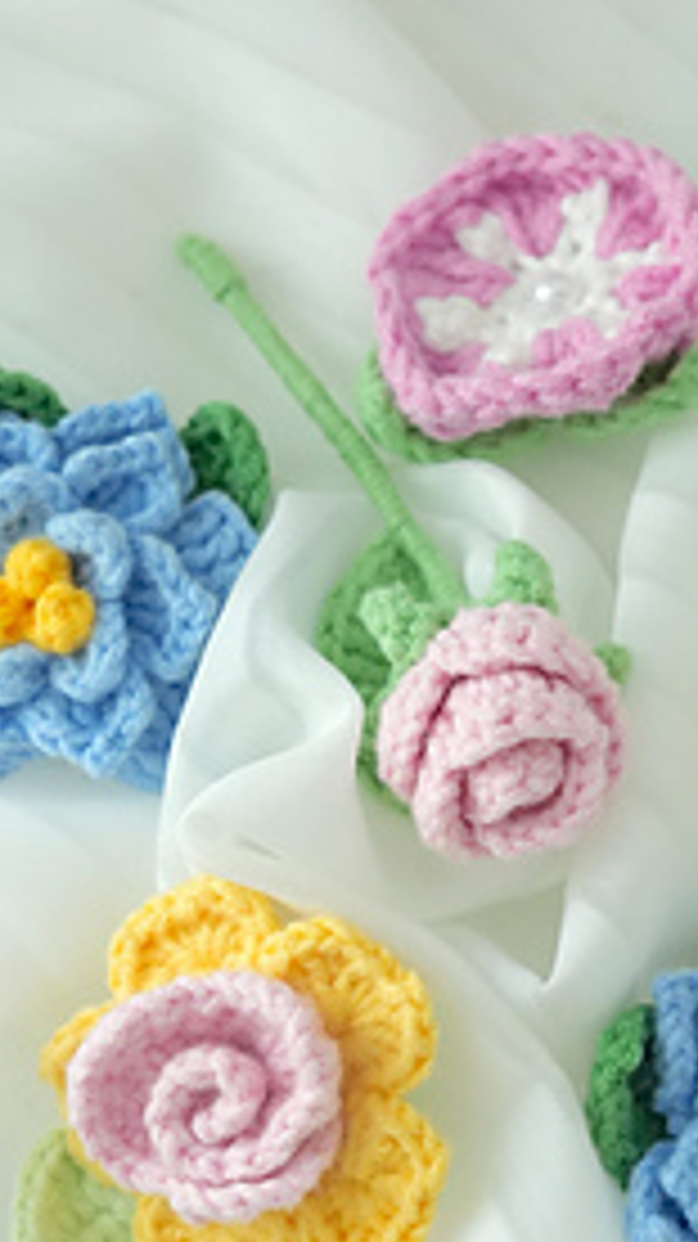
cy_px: 770
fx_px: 3558
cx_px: 511
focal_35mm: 108
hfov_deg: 11.2
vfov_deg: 19.8
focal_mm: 57
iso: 4000
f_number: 8
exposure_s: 1/640
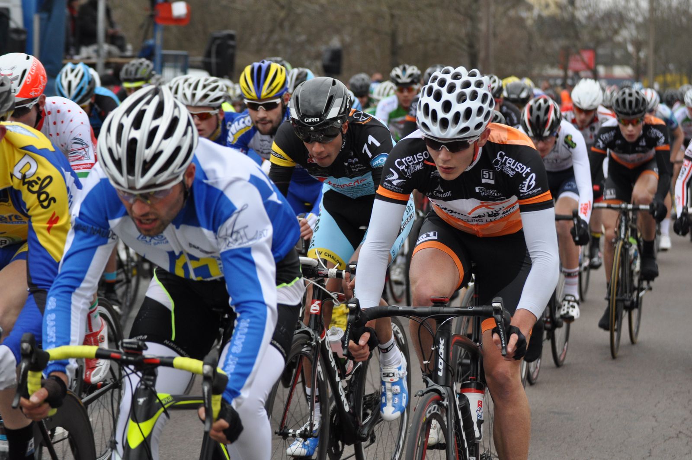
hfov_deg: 15.9
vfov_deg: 10.6
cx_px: 346
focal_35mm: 129
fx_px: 2477
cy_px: 230
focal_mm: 86
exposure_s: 1/1000
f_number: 4.2
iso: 640
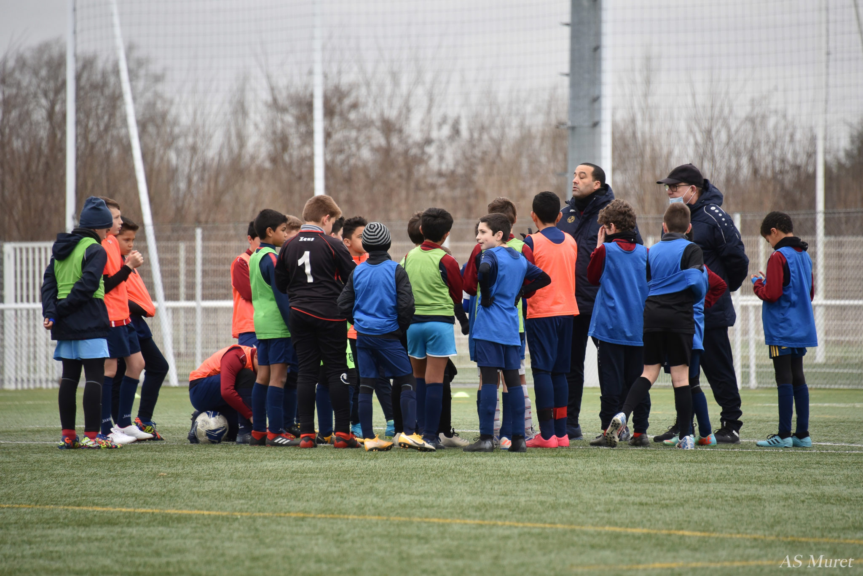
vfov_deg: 4.6
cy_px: 288
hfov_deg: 6.9
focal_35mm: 300
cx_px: 432
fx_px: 7194
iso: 1600
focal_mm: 300
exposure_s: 1/500
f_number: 5.6
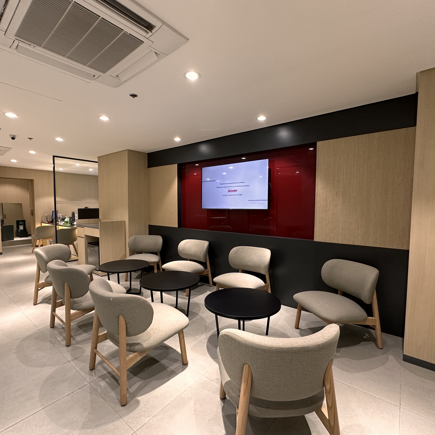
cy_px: 221
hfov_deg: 84.0
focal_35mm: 17
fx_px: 242
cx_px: 215
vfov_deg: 84.0
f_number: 2.2
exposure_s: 1/60
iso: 250
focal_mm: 2.22
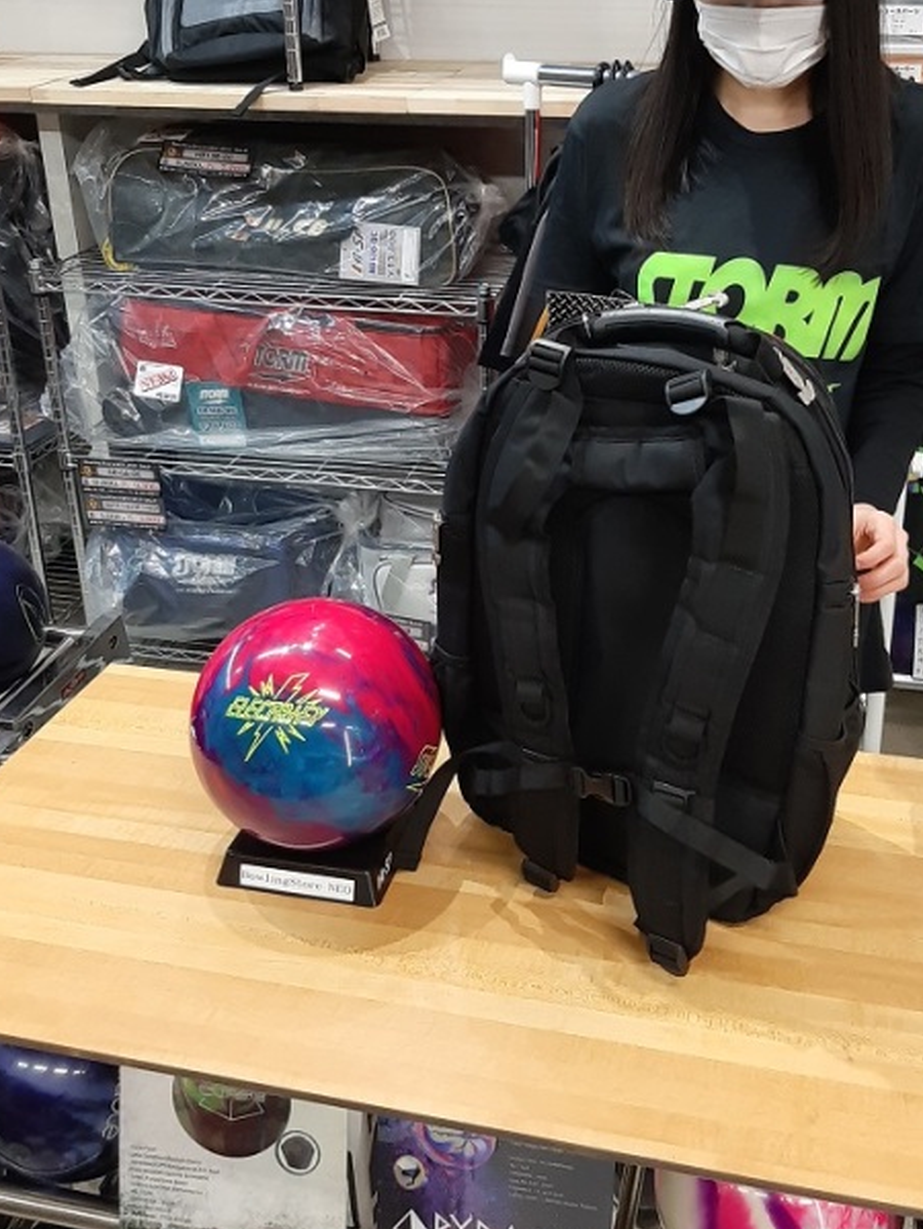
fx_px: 1314
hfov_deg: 38.6
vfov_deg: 49.8
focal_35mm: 37
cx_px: 531
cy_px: 493
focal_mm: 3.93
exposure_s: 1/50
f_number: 1.7
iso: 160
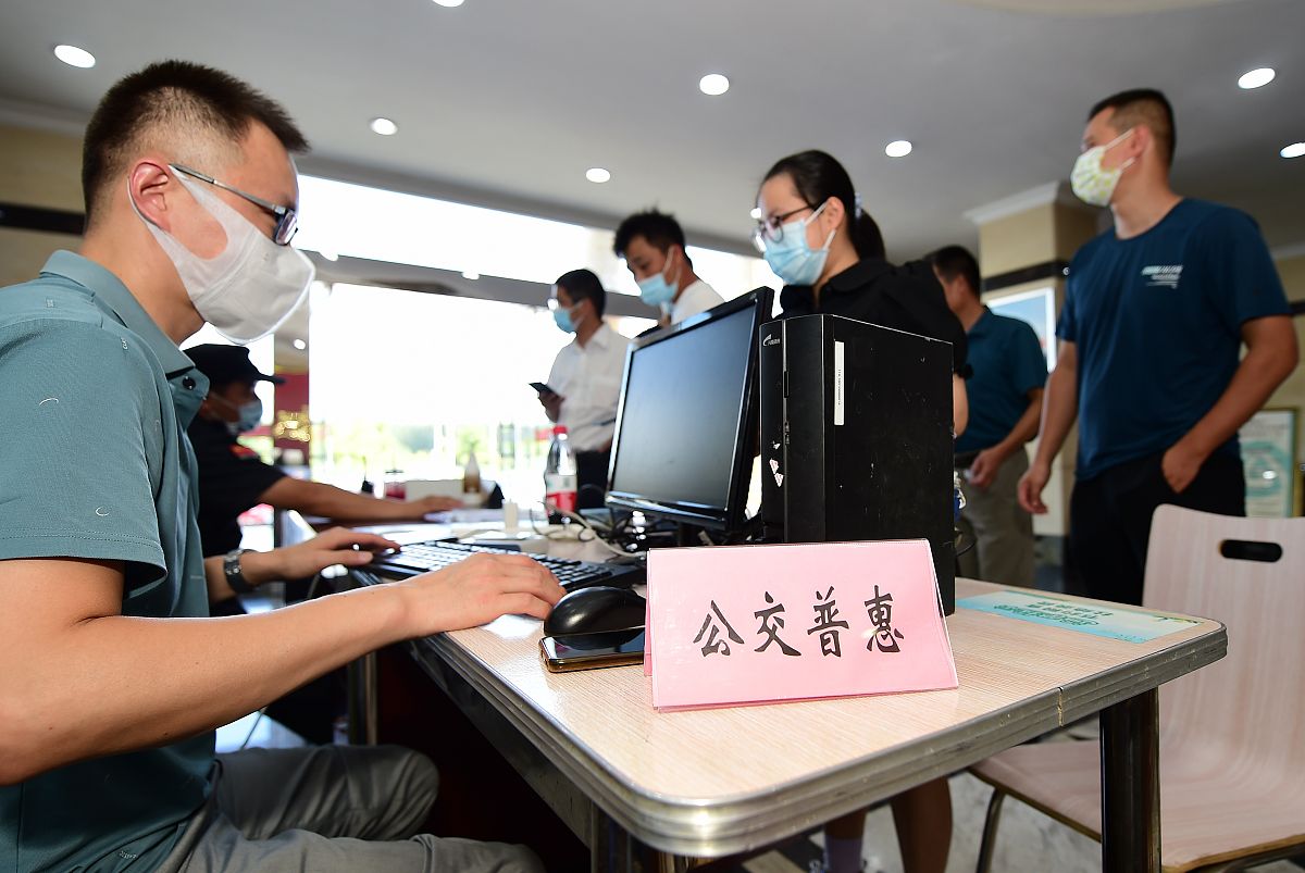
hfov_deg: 100.3
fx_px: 544
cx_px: 652
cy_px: 436
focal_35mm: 15
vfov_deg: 77.5
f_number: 2.8
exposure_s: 1/250
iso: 200
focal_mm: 15
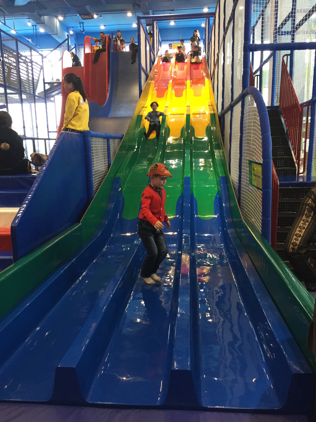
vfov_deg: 61.7
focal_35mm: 29
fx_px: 353
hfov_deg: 48.2
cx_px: 158
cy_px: 211
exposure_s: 1/30
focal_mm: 4.15
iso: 125
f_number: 2.2
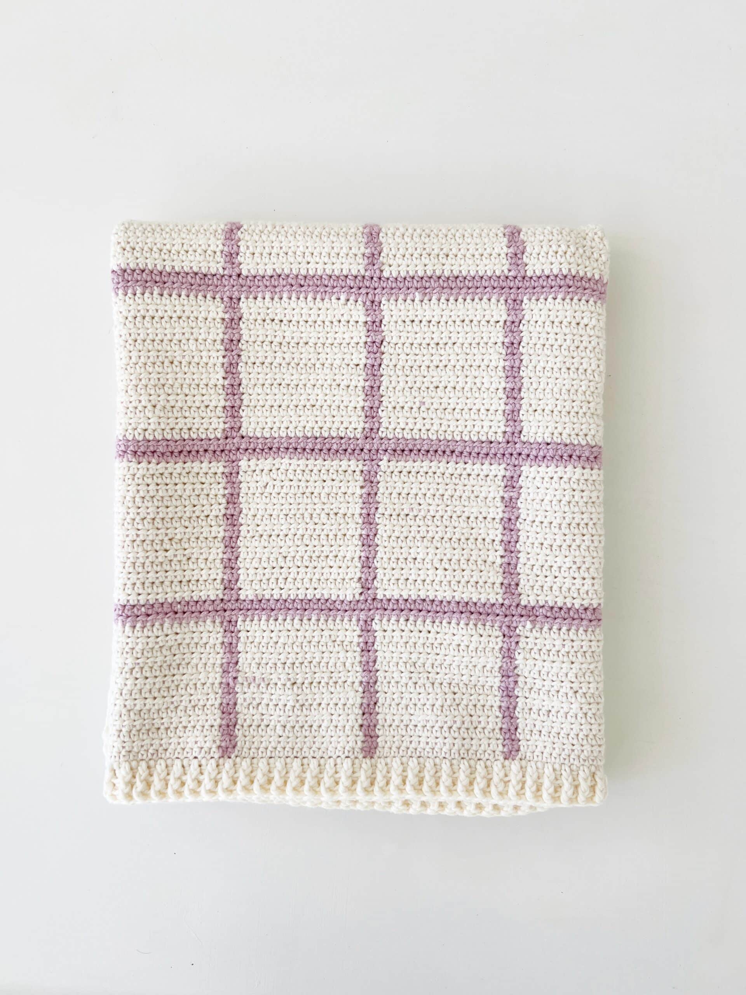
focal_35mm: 26
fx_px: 747
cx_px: 373
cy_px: 498
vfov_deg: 67.3
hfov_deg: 53.1
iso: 50
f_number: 1.5
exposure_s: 1/317
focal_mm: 5.7
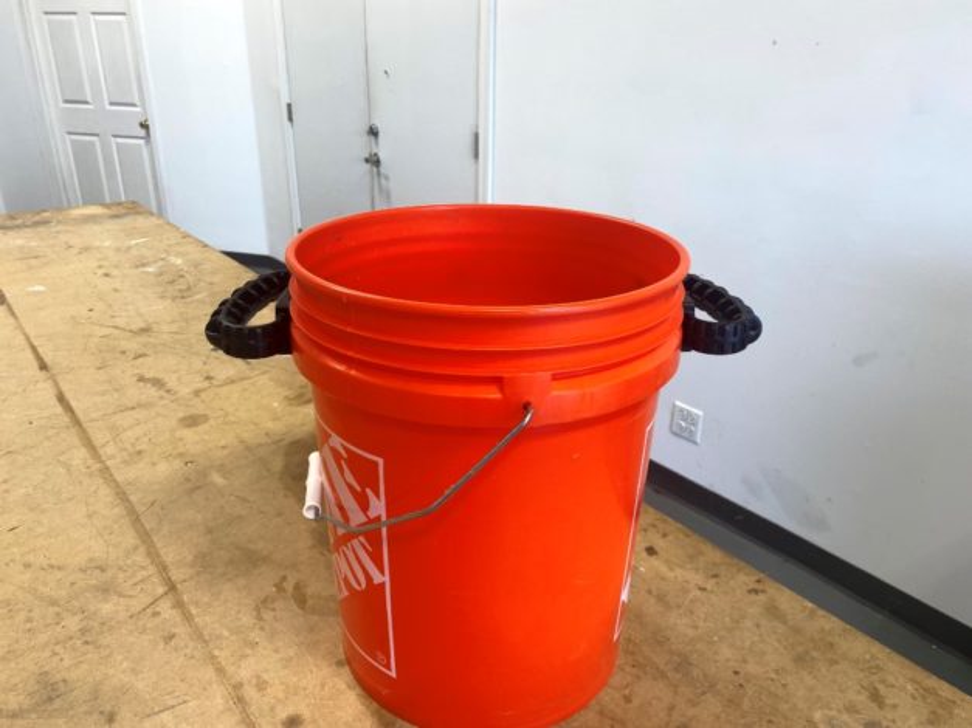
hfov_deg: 67.3
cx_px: 486
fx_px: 730
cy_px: 364
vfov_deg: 53.0
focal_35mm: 26
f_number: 1.8
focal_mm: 4.25
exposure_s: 1/138
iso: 32
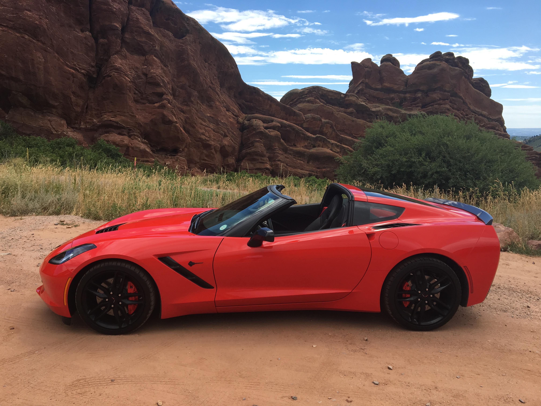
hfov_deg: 61.7
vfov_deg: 48.2
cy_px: 203
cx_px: 270
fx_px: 453
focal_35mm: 29
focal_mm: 4.15
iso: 25
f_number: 2.2
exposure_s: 1/1040
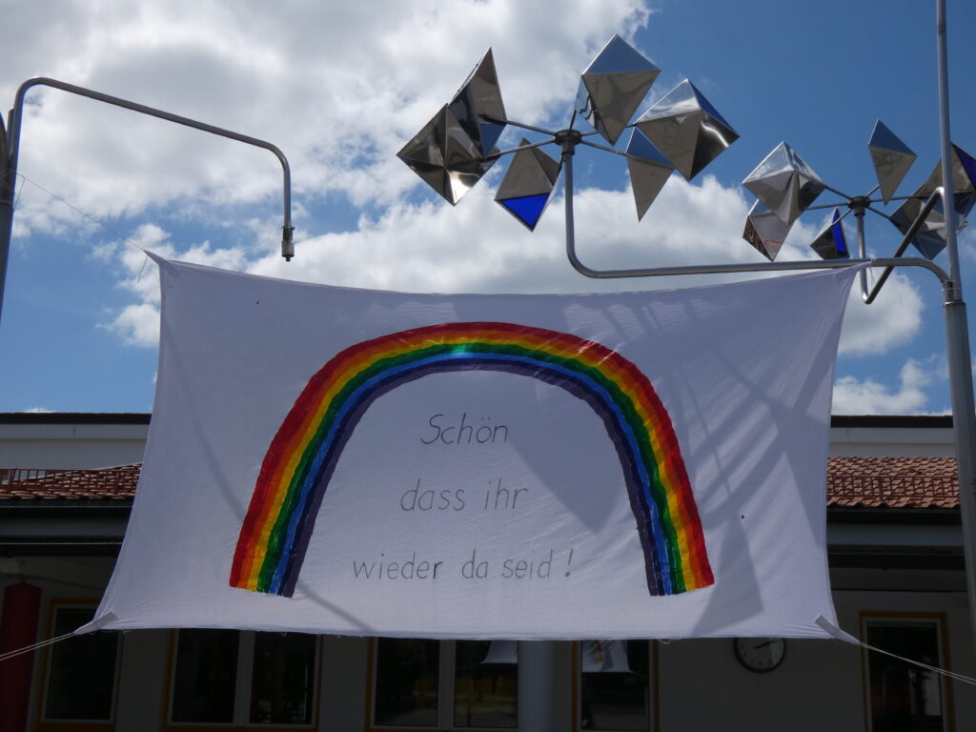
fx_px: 1212
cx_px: 488
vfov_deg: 33.6
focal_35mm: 43
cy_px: 366
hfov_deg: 43.9
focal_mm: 7.8
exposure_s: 1/1000
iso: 80
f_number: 5.6
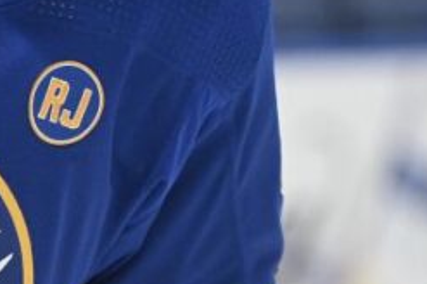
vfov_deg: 2.9
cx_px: -47
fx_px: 5532
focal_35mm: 467
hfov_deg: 4.4
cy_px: -106
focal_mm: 150
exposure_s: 1/2000
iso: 3200
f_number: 3.2
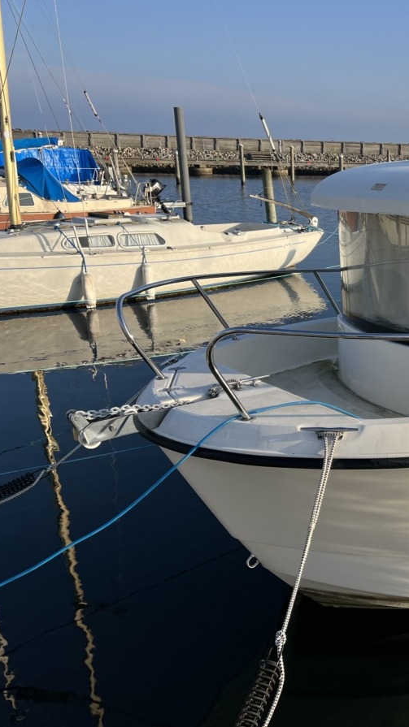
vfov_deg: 52.8
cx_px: 483
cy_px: 364
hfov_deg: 27.6
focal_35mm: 38
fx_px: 733
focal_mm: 5.1
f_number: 1.6
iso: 50
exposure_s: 1/4310
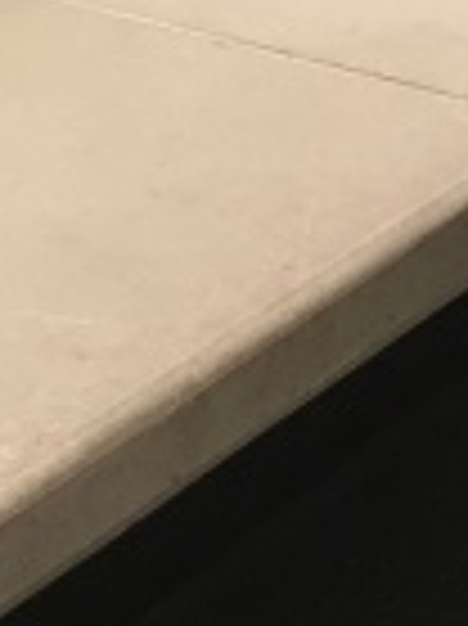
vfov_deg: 10.1
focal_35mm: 167
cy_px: -955
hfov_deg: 8.9
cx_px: 382
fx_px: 3015
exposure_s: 1/33
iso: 125
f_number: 2.2
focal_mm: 4.15
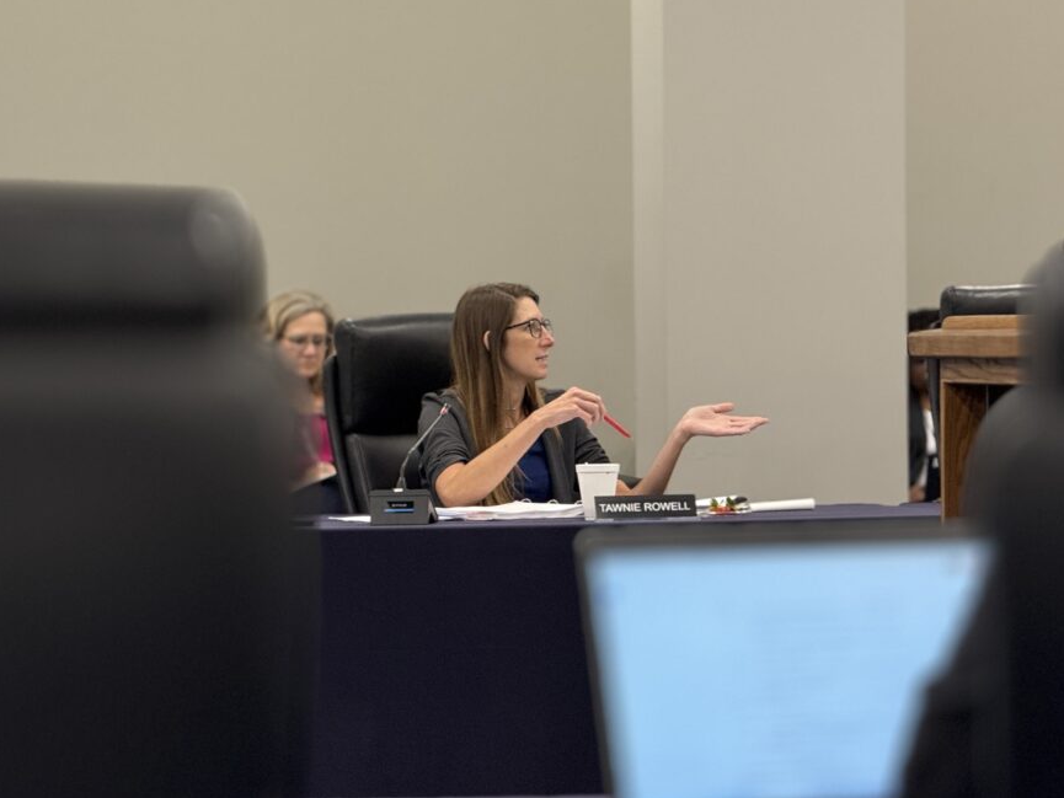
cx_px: 525
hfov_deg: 13.9
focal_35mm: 142
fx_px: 4365
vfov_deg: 10.4
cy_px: 379
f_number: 2.8
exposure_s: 1/60
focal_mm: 15.66
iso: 250
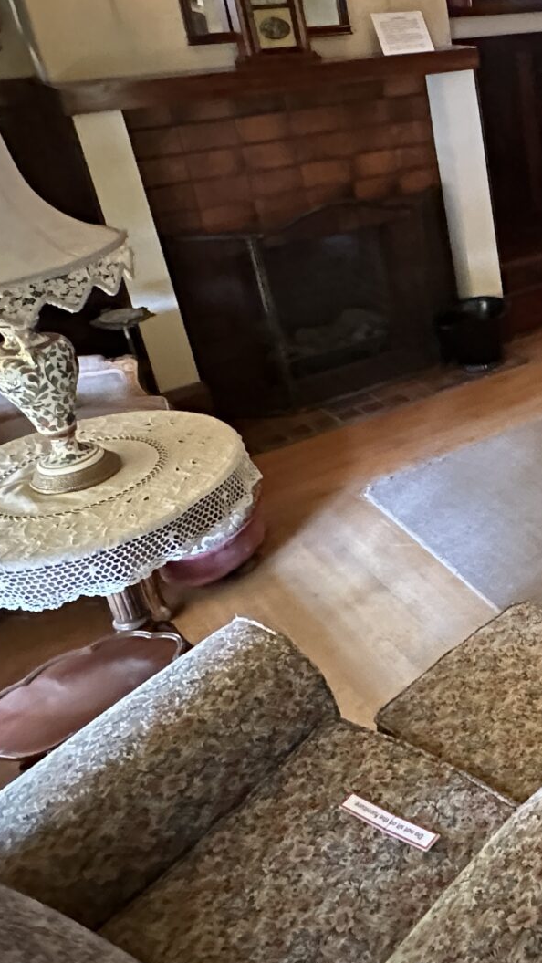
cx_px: 702
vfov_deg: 53.8
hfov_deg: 27.0
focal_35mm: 37
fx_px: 945
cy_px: 407
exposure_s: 1/40
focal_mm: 2.22
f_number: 2.2
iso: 1250
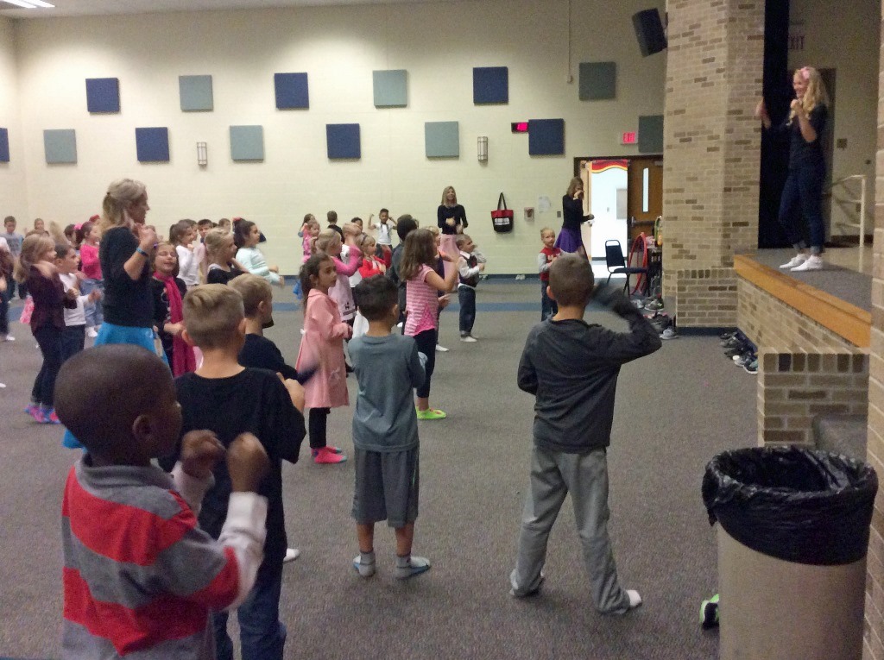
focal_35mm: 32
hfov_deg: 56.9
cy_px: 330
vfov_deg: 44.1
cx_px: 442
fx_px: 816
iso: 250
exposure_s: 1/24
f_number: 2.4
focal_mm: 3.3
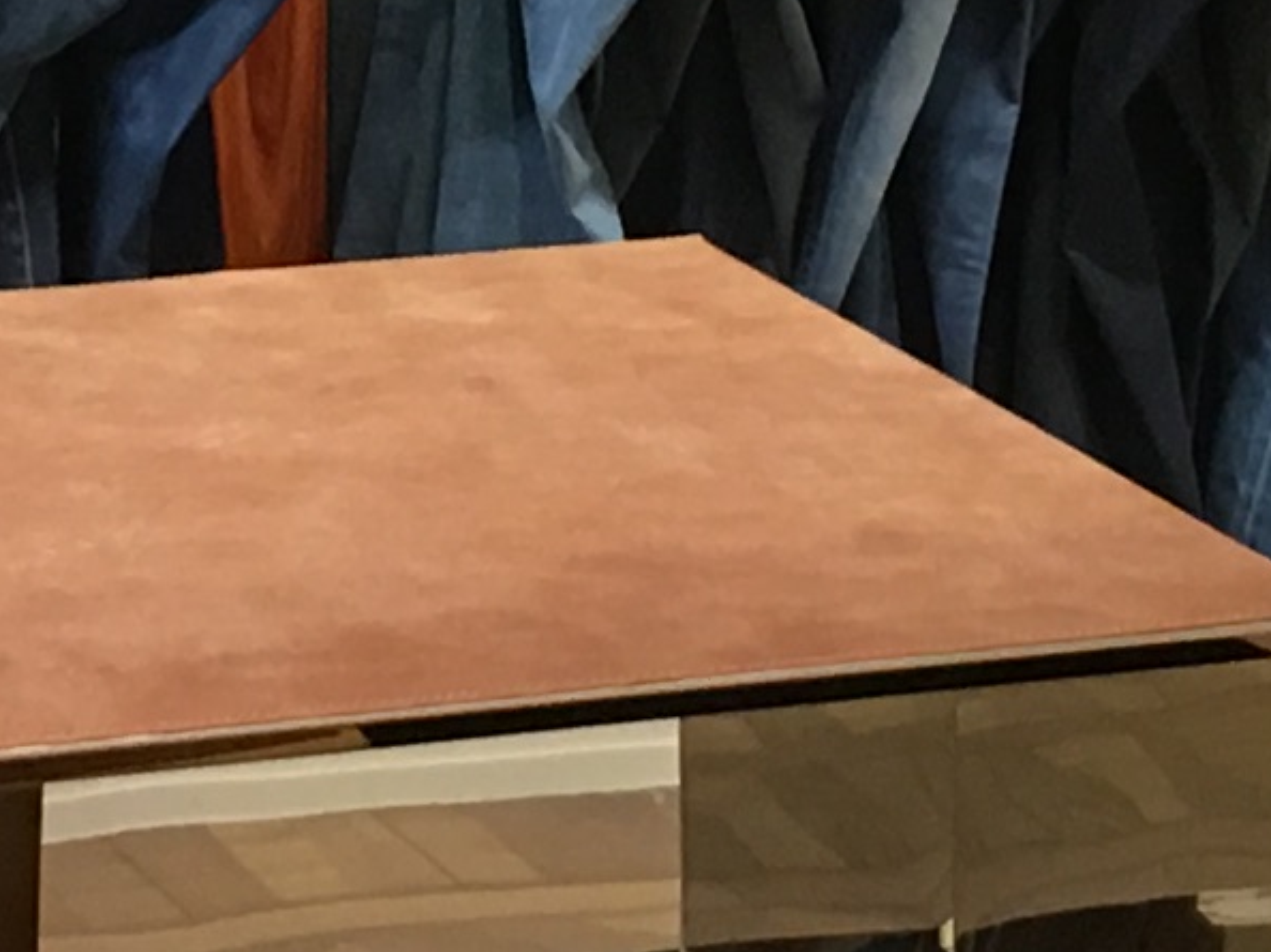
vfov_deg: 7.5
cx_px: 475
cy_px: -229
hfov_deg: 10.0
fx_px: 7230
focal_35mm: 197
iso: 64
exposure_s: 1/17
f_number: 2.2
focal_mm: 4.15
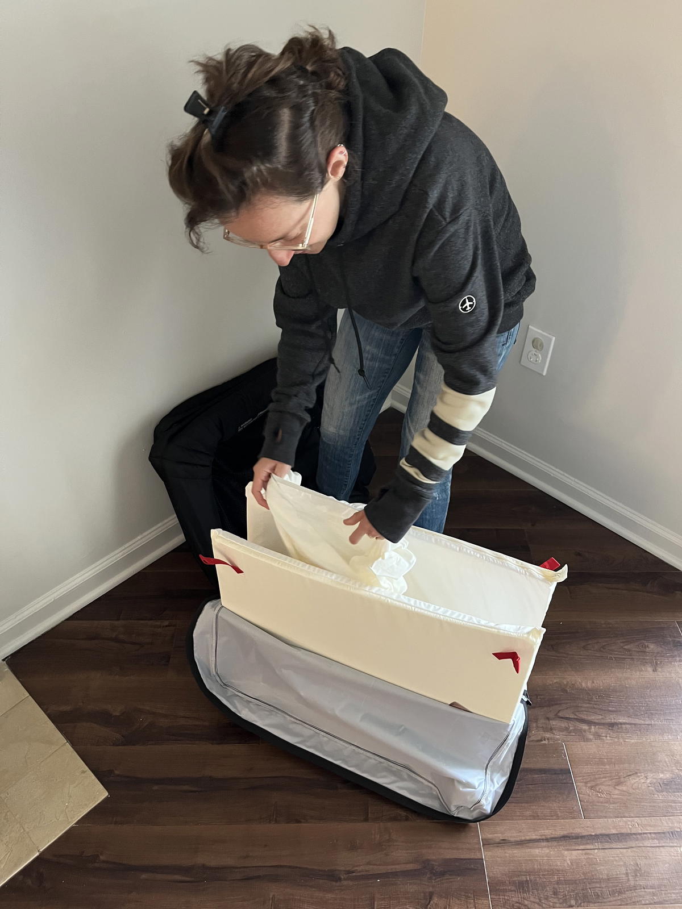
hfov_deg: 53.1
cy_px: 454
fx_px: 683
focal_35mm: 26
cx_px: 341
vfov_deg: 67.3
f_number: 1.6
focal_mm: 5.1
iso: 400
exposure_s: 1/40
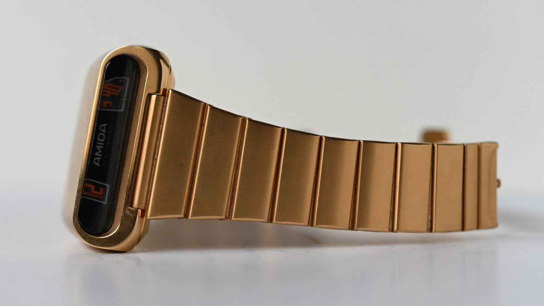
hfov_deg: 33.3
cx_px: 272
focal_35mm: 63
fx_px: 909
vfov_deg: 19.1
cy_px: 133
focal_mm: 60
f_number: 5.6
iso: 400
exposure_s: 1/125
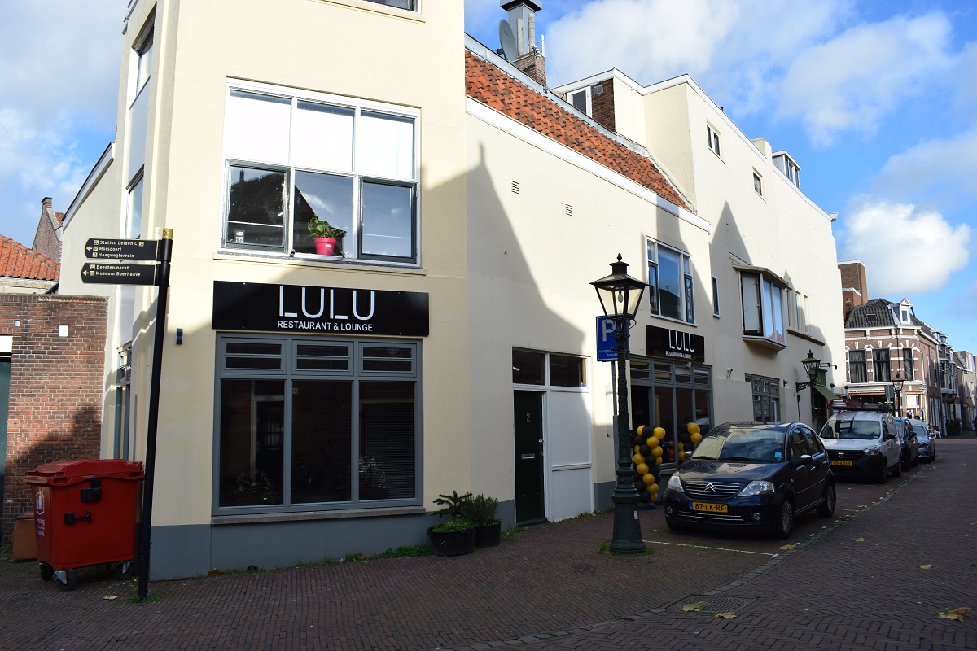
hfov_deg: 67.4
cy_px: 326
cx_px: 488
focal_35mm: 27
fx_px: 733
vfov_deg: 47.9
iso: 200
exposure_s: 1/320
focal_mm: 18
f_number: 9
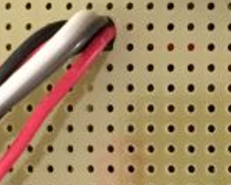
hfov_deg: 9.7
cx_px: 304
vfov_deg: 7.9
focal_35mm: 195
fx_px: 1332
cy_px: 188
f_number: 2.2
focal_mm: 4.15
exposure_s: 1/25
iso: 250
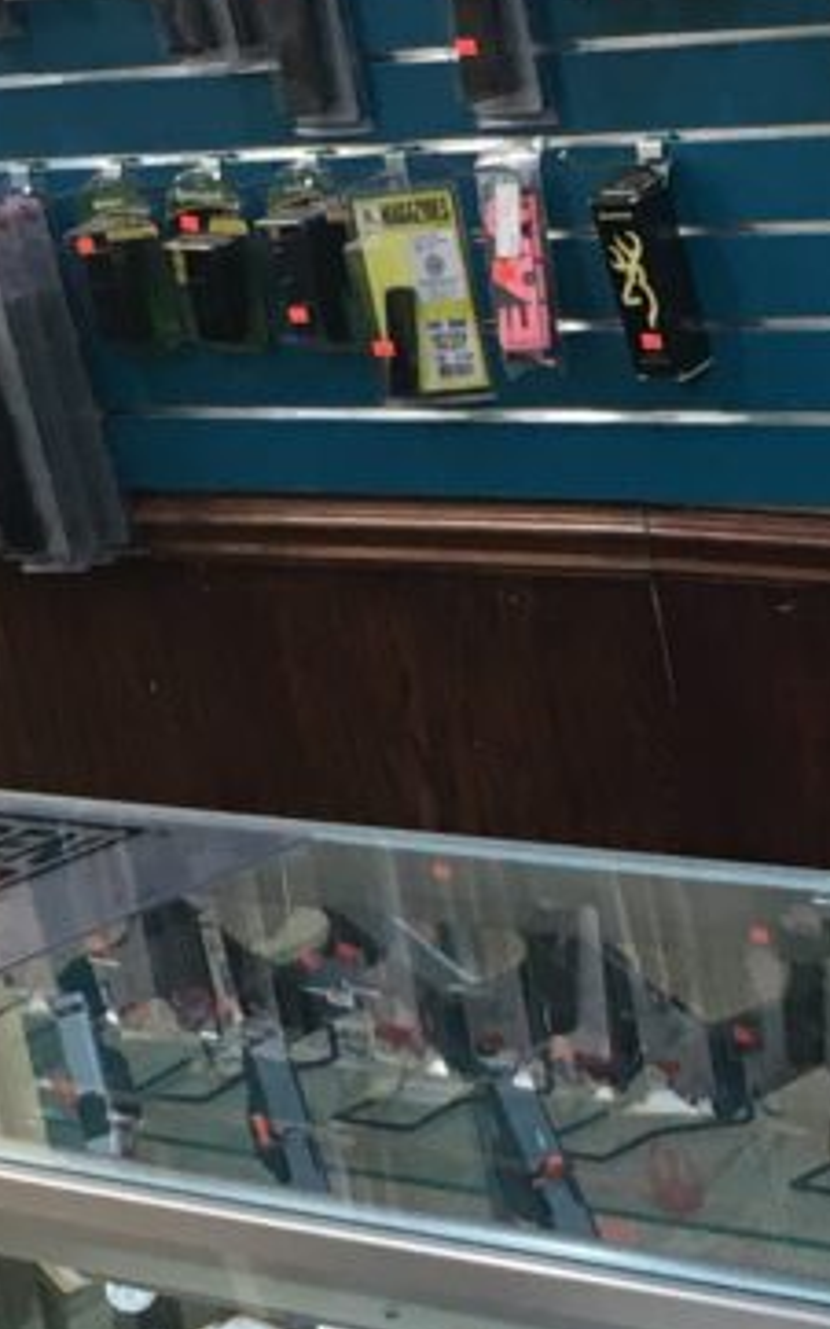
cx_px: 679
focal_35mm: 136
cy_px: 914
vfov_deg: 15.3
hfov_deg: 9.6
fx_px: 4926
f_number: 2.2
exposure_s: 1/30
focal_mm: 4.15
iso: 64
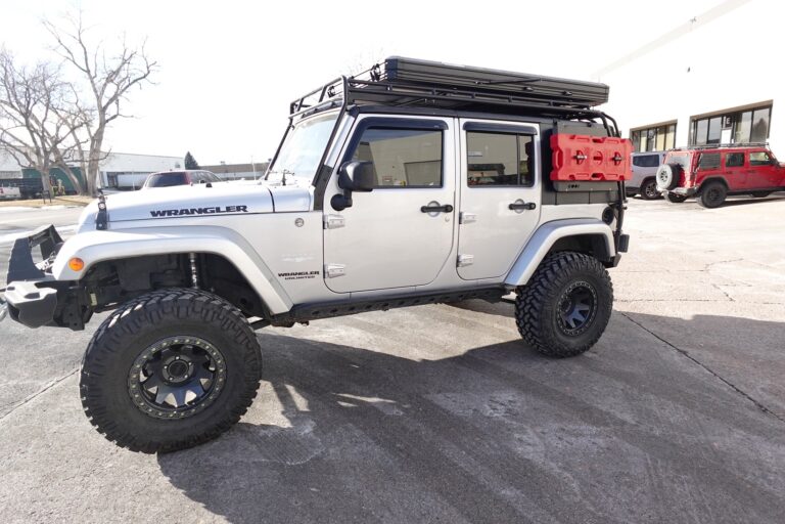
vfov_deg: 61.9
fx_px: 436
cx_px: 392
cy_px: 262
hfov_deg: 84.0
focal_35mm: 20
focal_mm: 7.6
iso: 125
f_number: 2
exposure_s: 1/1000
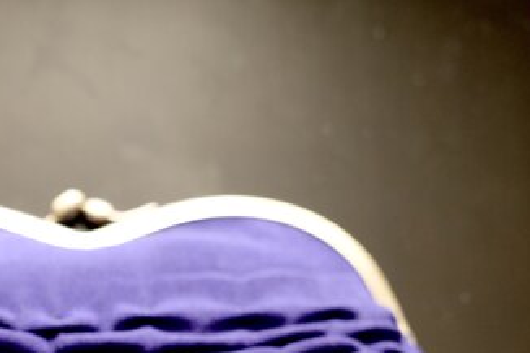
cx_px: 72
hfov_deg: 34.6
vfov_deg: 23.9
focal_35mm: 55
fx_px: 809
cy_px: 316
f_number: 2.8
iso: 640
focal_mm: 18.3
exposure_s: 1/25
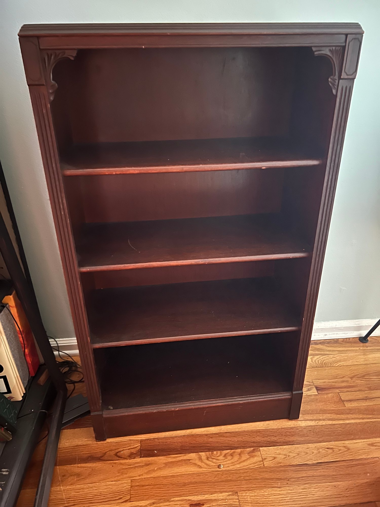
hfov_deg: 53.1
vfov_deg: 67.3
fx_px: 381
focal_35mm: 26
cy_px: 254
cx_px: 190
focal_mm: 5.7
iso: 1600
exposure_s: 1/15
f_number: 1.5
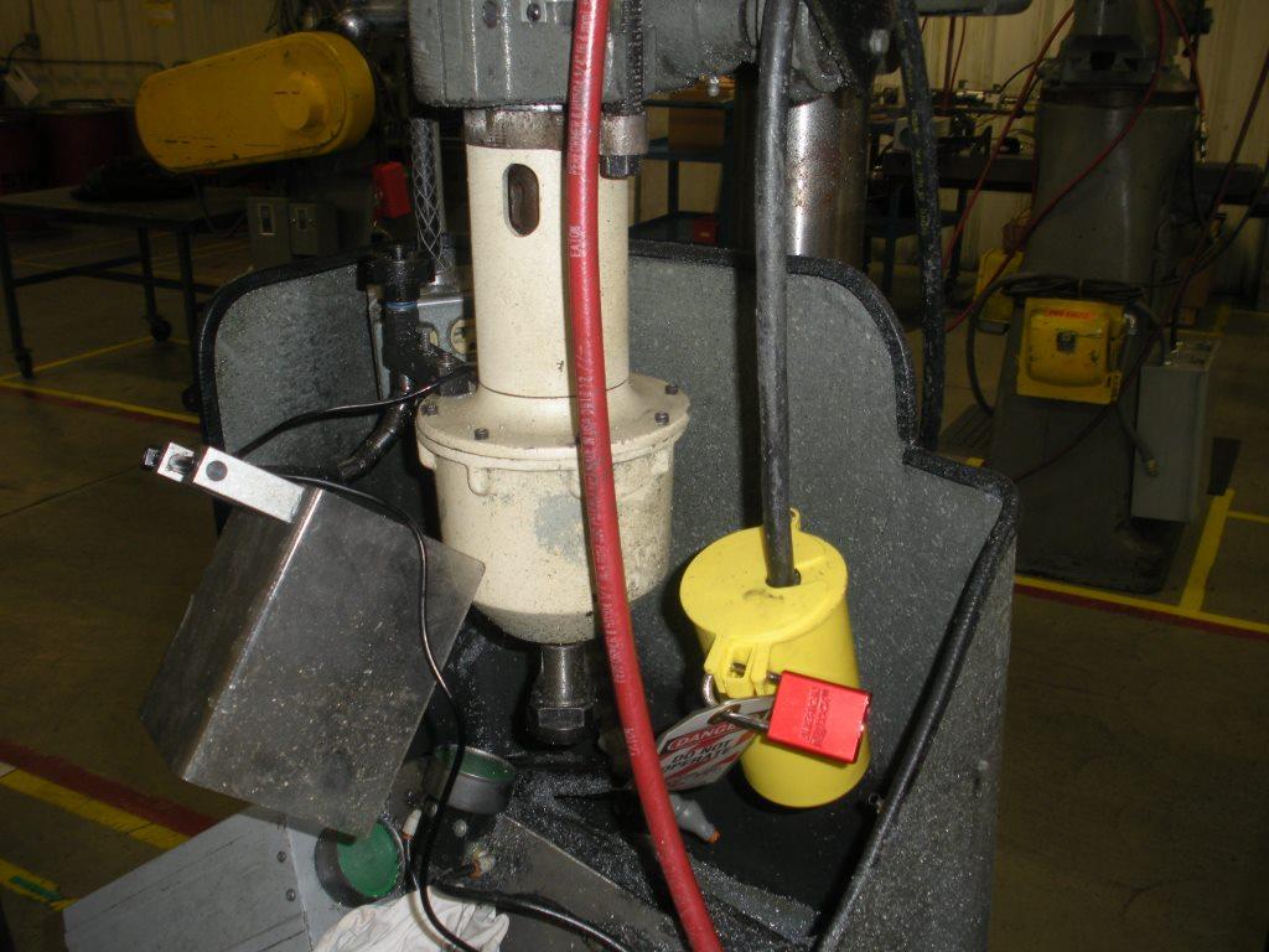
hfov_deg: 51.4
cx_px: 634
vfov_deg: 39.7
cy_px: 476
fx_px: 1320
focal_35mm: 36
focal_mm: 6.3
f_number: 3.5
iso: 64
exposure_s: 1/30
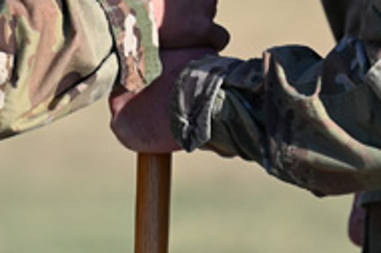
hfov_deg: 1.1
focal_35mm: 1834
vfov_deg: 0.7
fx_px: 19377
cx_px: -150
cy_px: -279
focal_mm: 290
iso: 200
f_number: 5.3
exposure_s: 1/1000
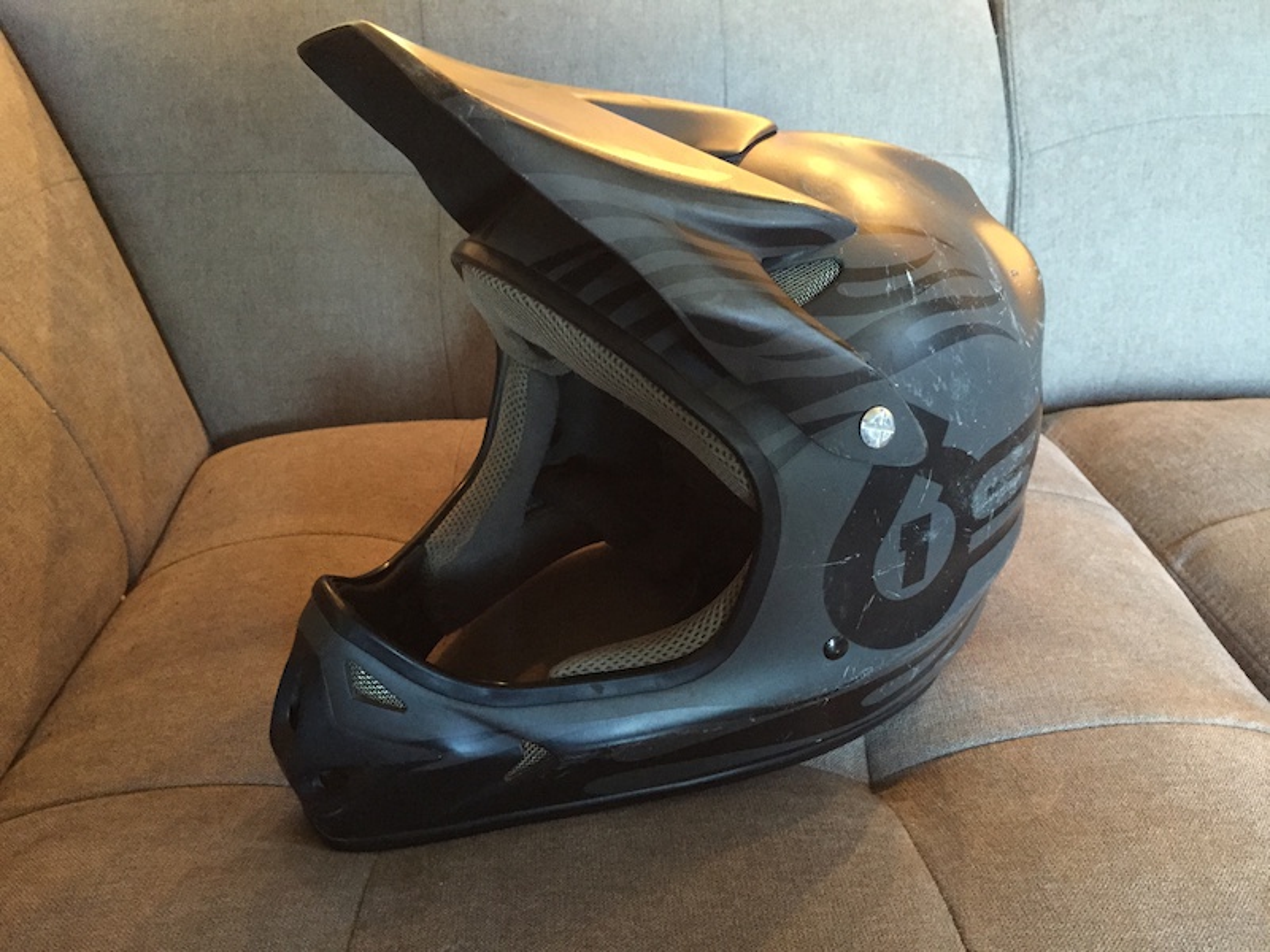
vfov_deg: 48.2
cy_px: 476
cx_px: 635
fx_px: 1064
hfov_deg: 61.7
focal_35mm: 29
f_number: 2.2
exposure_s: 1/15
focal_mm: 4.15
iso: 320
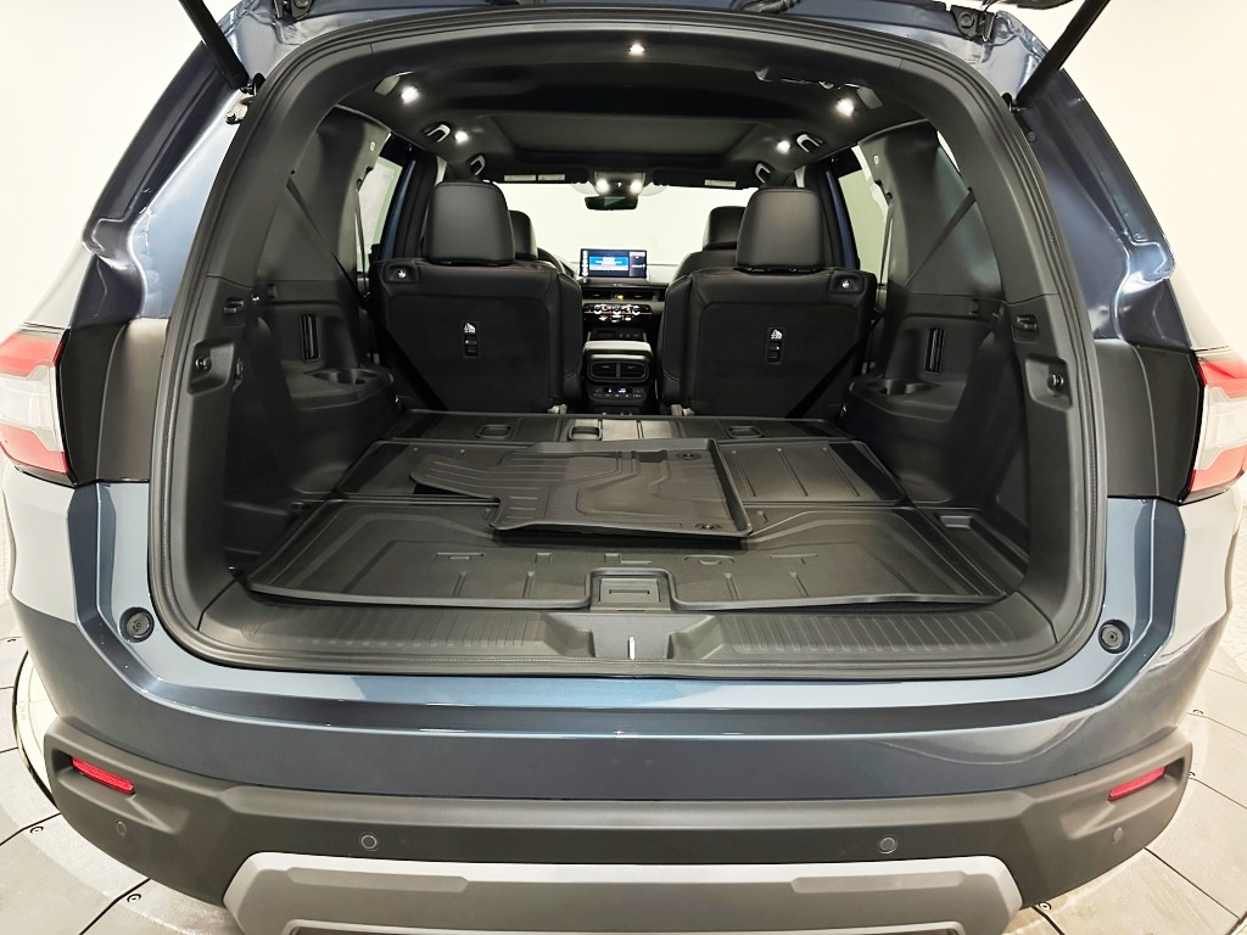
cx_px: 624
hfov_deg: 71.6
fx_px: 865
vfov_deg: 56.8
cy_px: 468
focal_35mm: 24
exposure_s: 1/30
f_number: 1.78
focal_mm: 6.86
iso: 1000
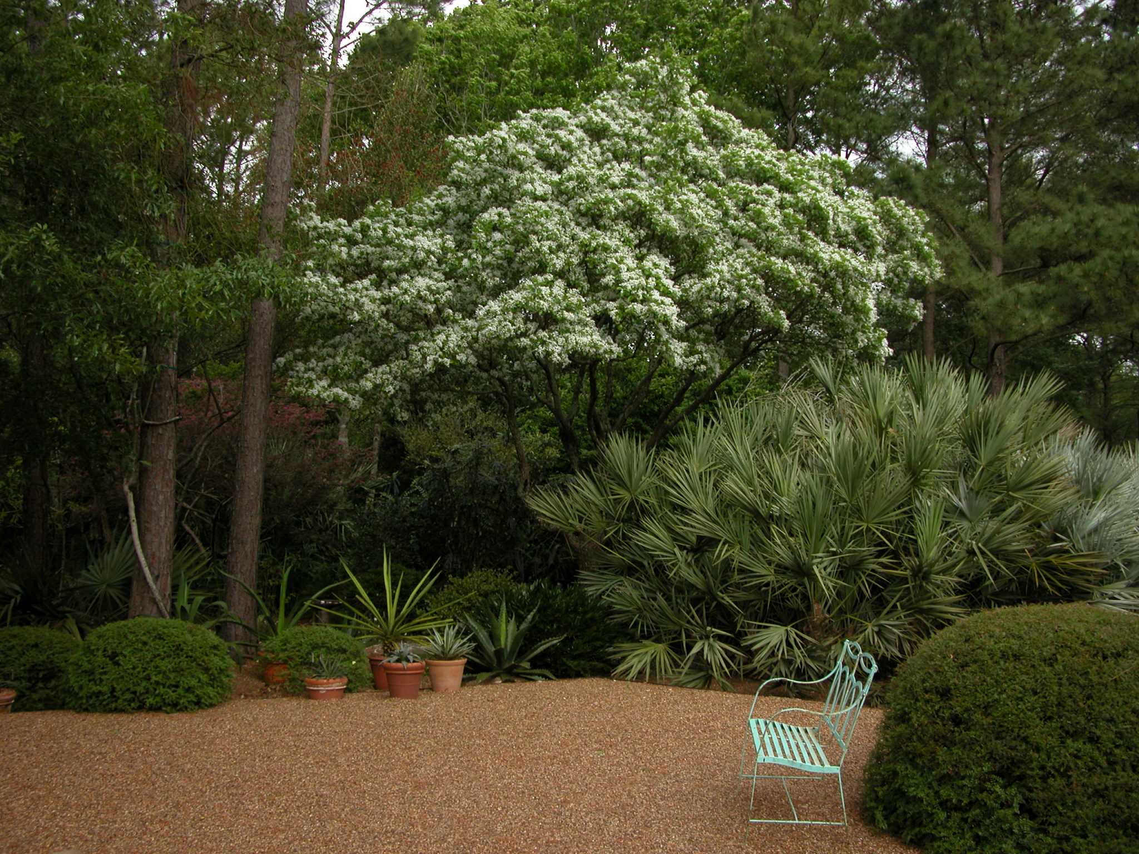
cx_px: 570
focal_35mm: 35
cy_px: 427
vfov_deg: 40.7
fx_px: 1152
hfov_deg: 52.6
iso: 100
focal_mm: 8.9
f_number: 2.8
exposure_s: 1/632
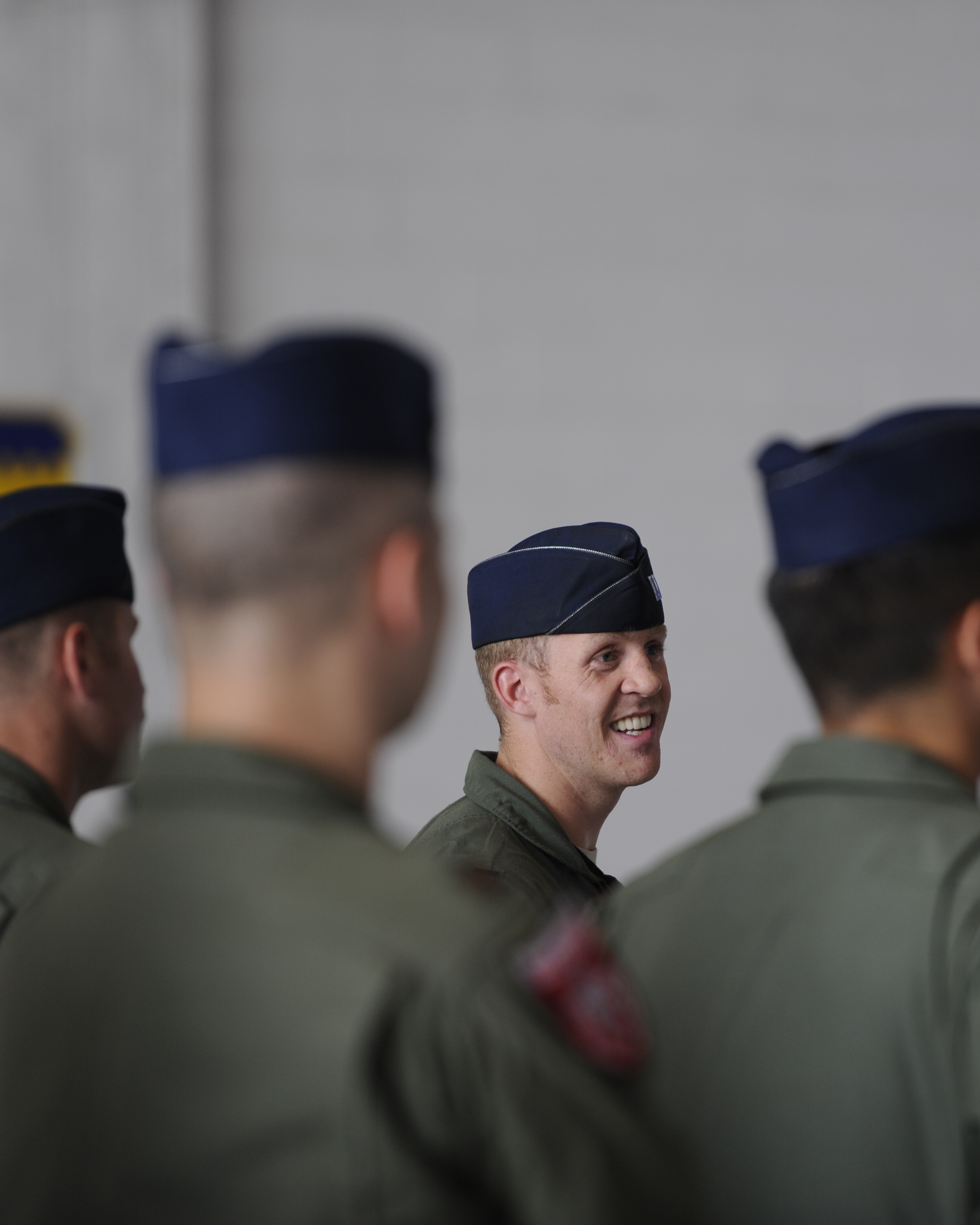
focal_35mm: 283
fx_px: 10260
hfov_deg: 5.5
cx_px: 692
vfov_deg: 6.8
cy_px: 611
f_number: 2.8
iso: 320
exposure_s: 1/200
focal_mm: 200
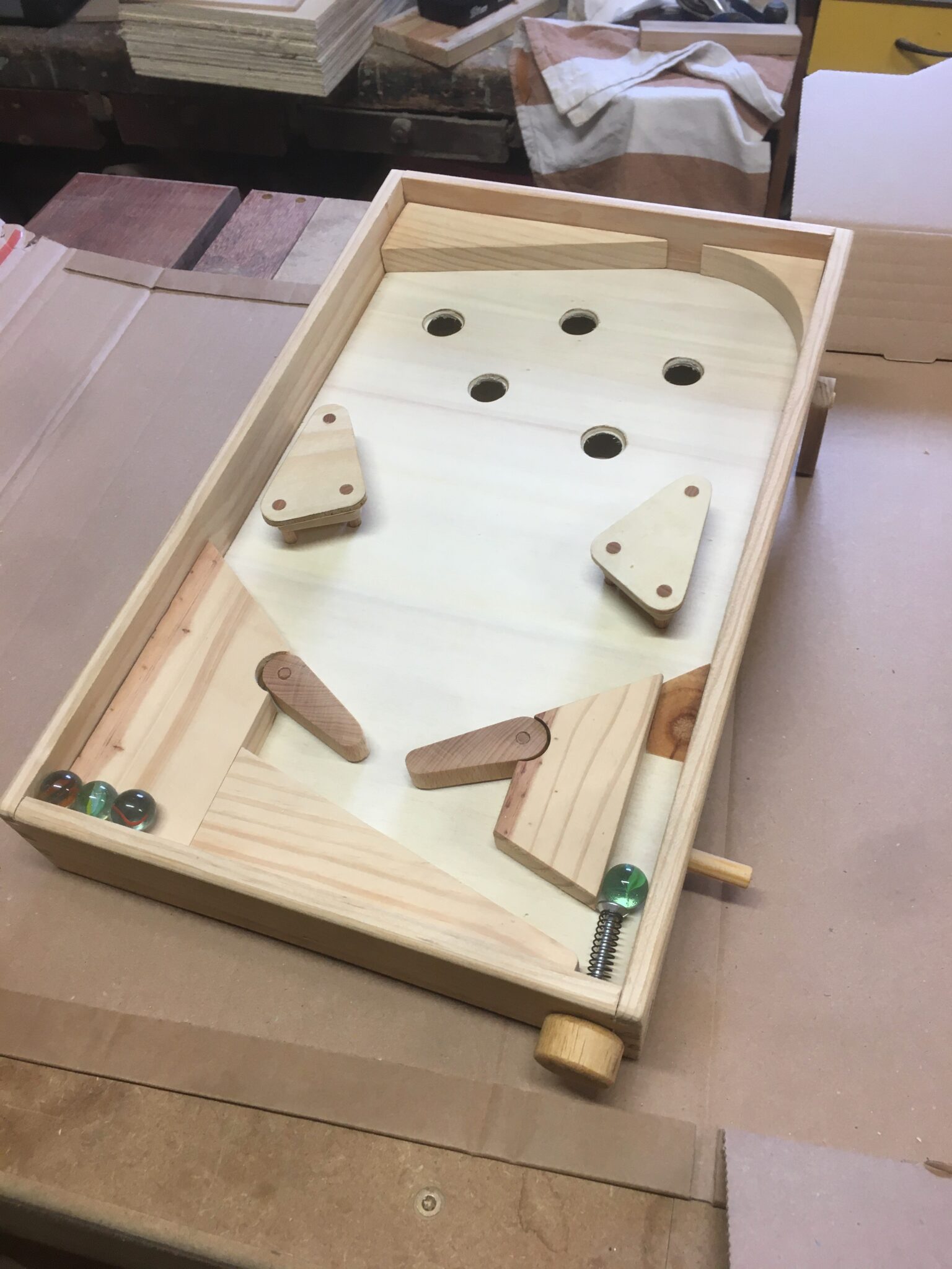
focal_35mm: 29
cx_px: 476
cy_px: 634
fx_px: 1063
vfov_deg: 61.7
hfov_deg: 48.2
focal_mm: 4.15
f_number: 2.2
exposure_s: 1/33
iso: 80
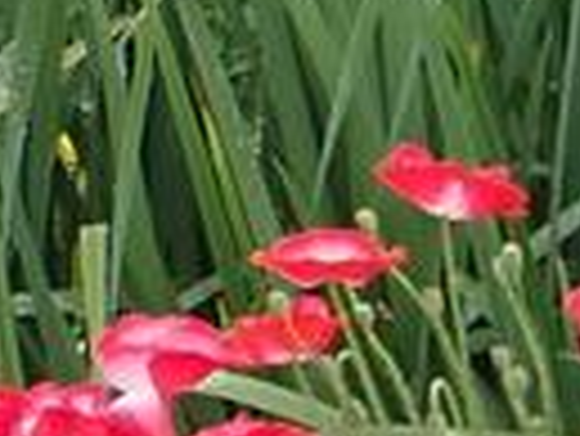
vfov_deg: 6.2
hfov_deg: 7.1
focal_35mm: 232
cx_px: 2064
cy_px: 1007
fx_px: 3891
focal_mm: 5.4
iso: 100
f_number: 3.2
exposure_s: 1/250
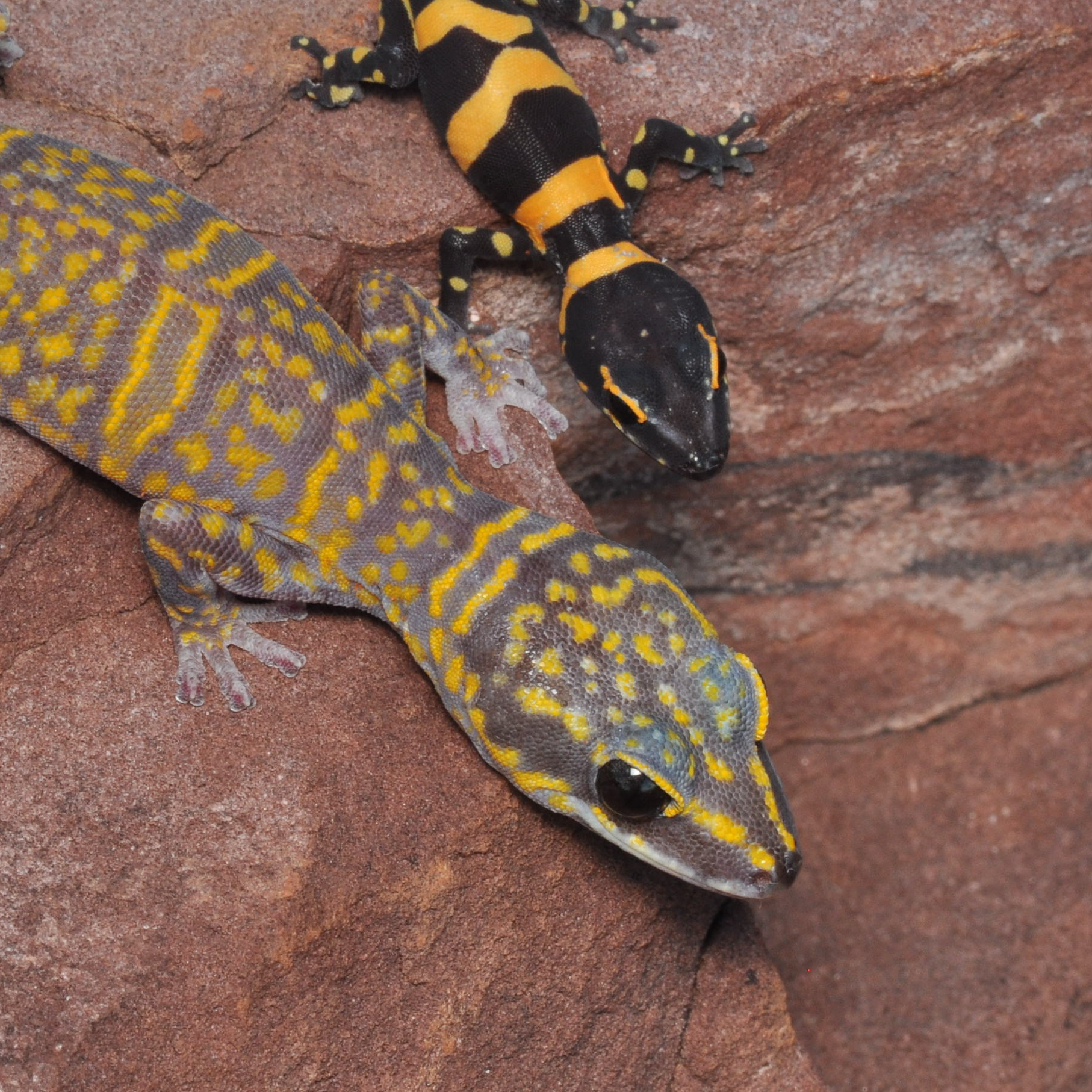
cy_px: 430
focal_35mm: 316
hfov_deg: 5.5
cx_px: 431
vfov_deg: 5.5
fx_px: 11278
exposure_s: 1/100
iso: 400
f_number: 16
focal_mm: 105
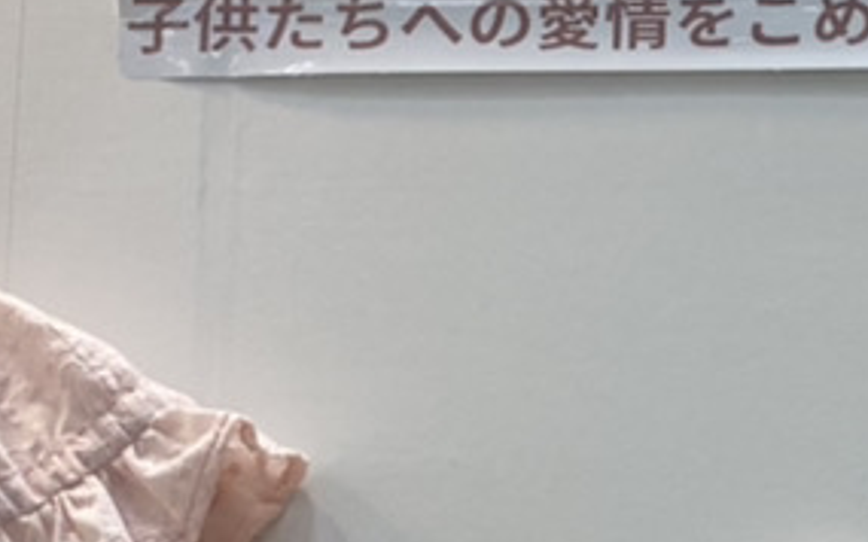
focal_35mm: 116
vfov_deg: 10.7
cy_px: 913
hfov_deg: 17.2
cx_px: 1032
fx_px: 2744
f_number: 1.8
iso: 50
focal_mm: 4.25
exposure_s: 1/100
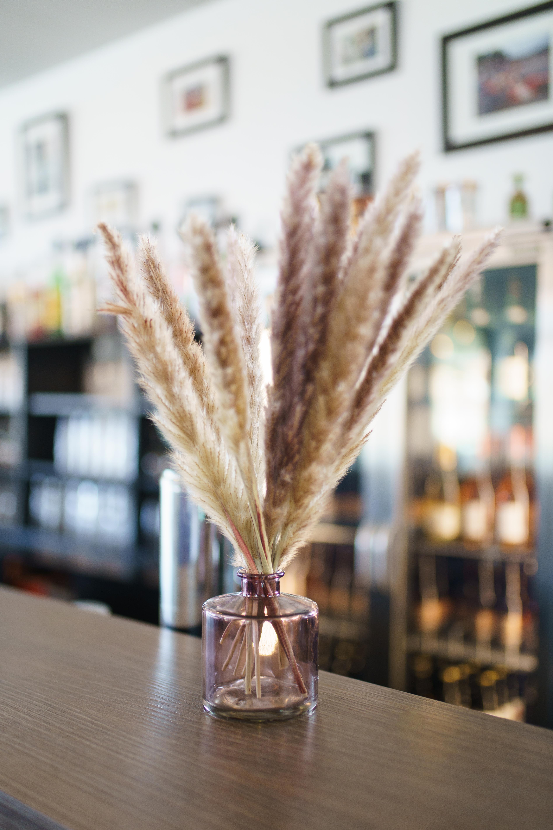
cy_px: 438
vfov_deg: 51.9
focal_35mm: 37
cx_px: 276
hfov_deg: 35.9
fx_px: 852
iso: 640
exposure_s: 1/160
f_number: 1.4
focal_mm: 35
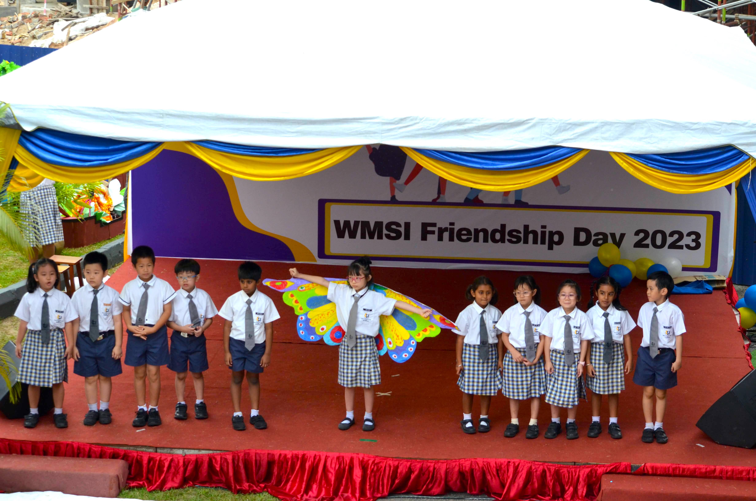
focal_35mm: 93
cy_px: 250
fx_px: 1949
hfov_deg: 22.0
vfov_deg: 14.6
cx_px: 378
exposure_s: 1/320
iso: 800
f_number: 6.3
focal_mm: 62
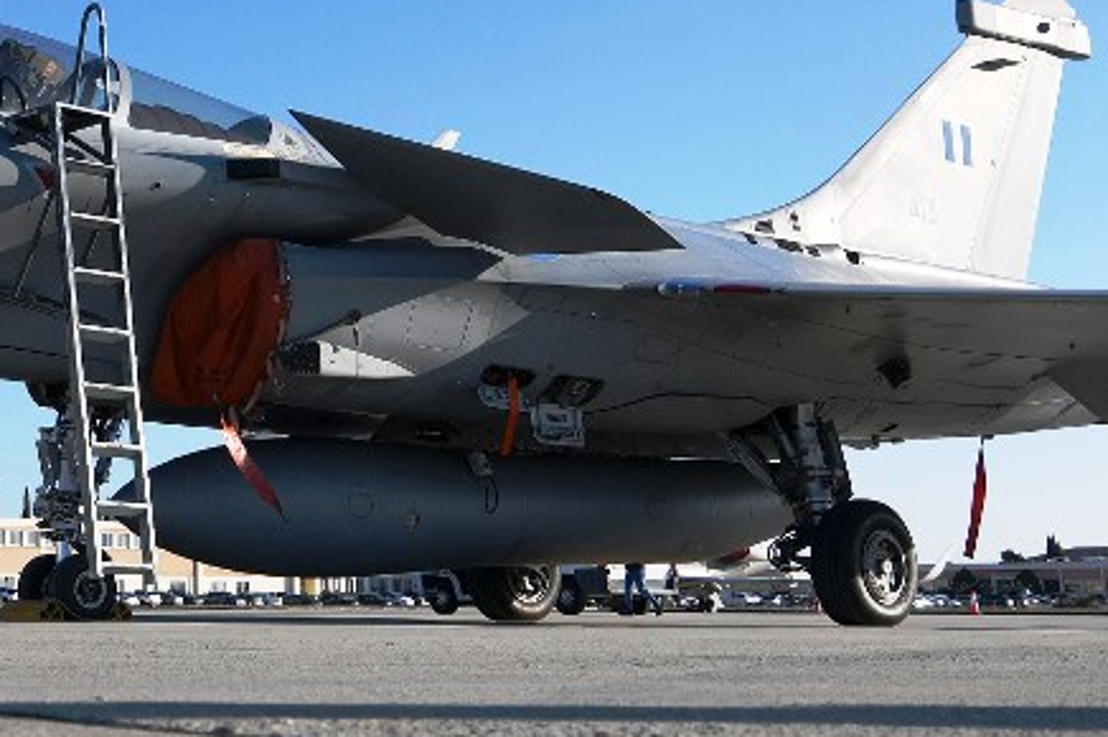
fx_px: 1445
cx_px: -10
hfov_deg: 37.3
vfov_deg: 28.5
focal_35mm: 47
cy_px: 447
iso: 250
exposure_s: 1/1600
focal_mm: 20
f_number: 7.1
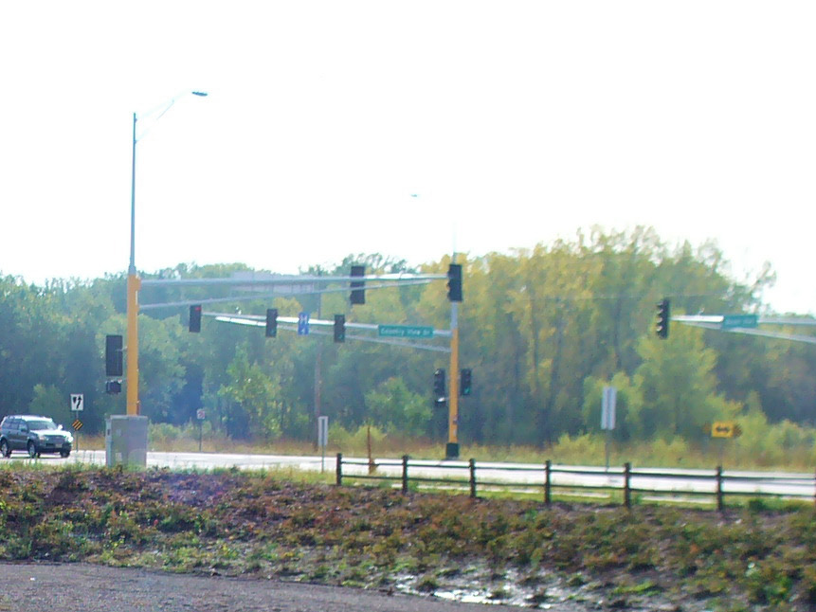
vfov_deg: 14.3
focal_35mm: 99
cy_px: 808
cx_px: 83
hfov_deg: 19.5
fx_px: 2334
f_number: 5.6
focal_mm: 6.1
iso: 64
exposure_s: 1/200
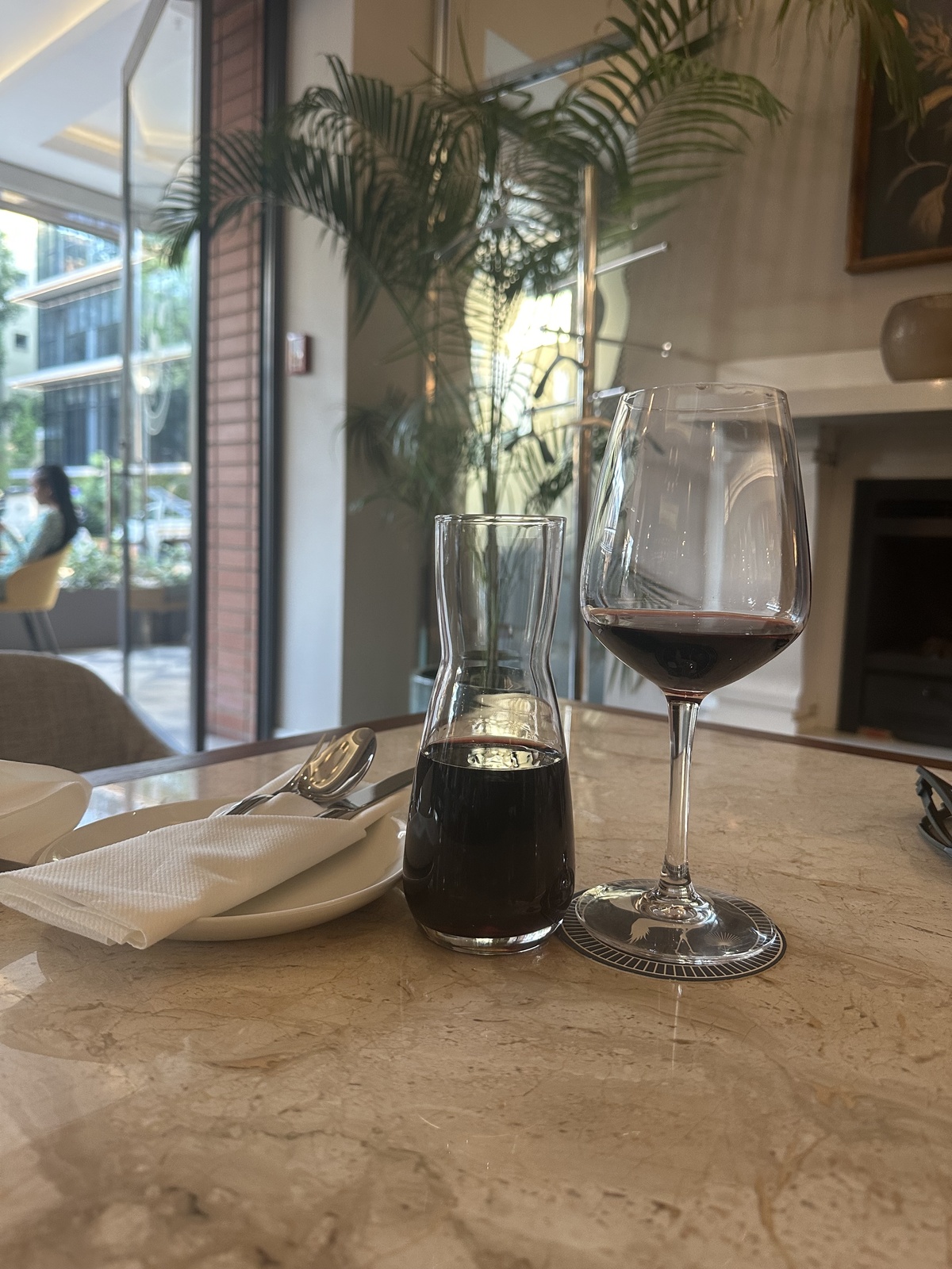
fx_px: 880
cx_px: 476
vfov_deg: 71.6
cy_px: 634
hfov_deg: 56.8
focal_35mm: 24
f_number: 1.78
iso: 250
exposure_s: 1/59
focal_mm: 6.86
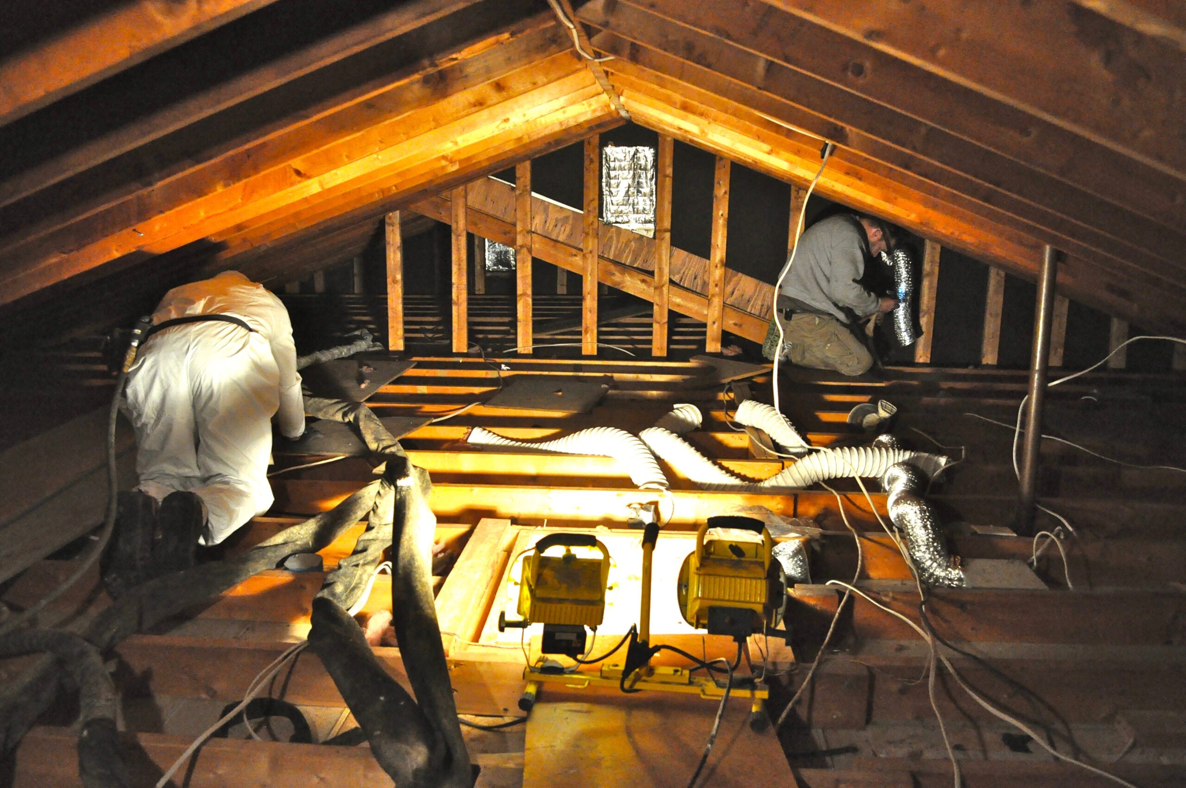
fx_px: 987
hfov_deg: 62.0
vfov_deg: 43.5
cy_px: 394
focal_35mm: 30
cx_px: 593
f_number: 5.6
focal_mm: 20
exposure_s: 1/125
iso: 3200
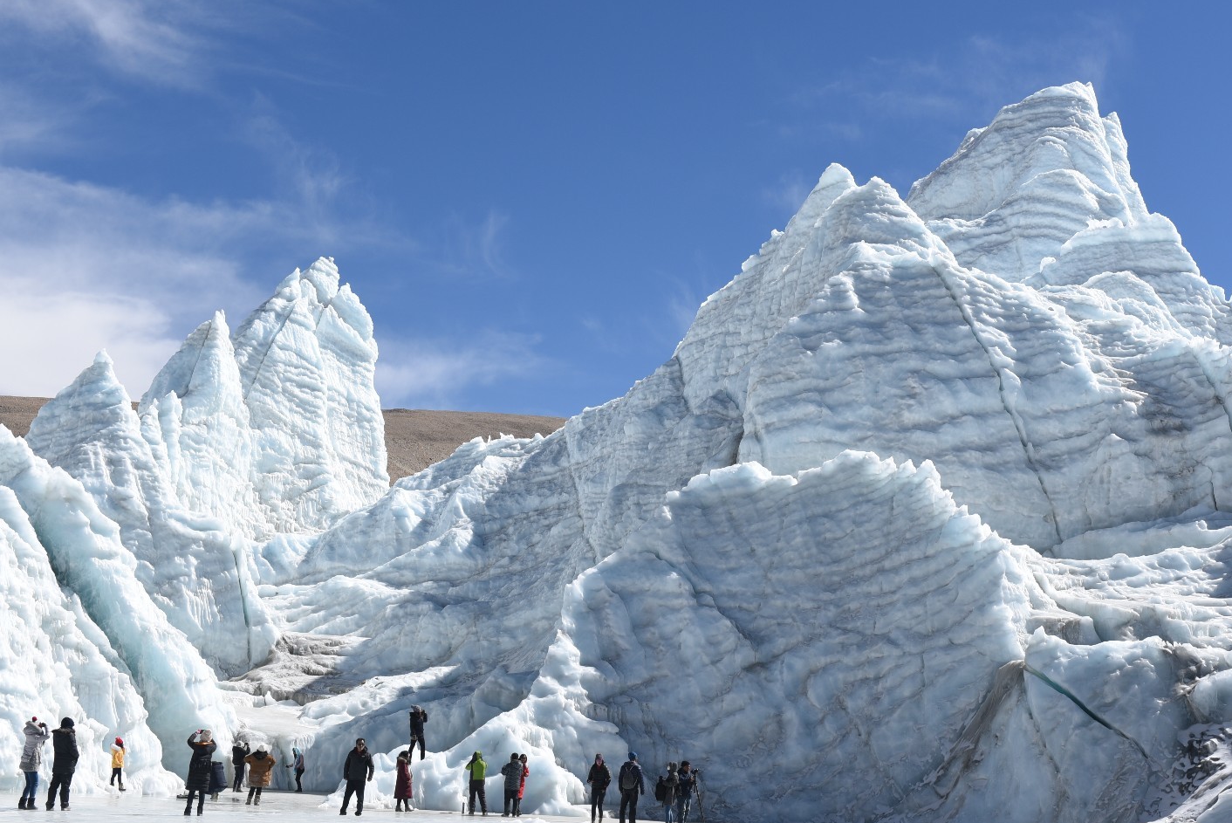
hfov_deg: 34.3
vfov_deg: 23.4
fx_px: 1986
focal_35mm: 58
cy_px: 427
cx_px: 768
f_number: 7.1
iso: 100
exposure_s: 1/640
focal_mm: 40
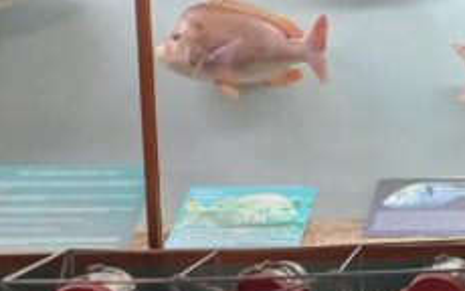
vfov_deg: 18.9
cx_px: 602
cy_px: 129
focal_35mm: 69
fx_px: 875
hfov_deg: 25.6
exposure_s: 1/25
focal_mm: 4.6
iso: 400
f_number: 1.8
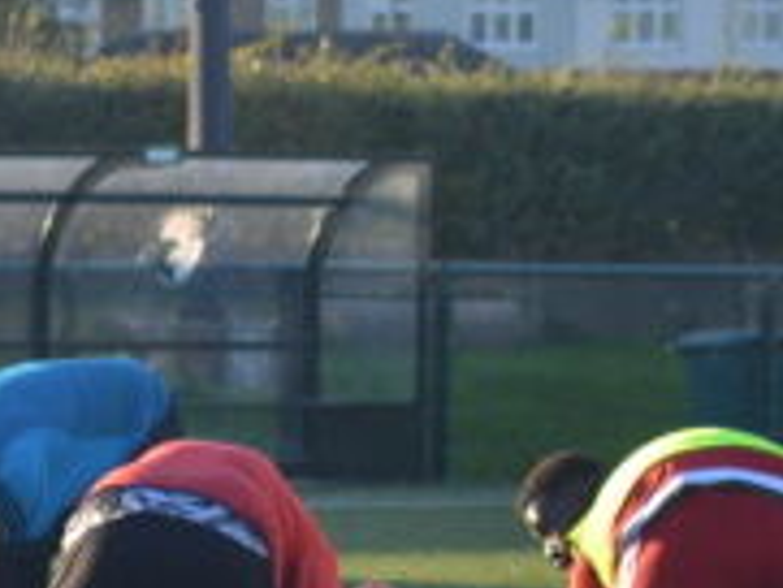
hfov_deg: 4.4
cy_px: 473
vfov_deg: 3.3
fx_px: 10095
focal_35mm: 446
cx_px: -735
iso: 400
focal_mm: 70
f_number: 5.6
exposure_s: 1/500
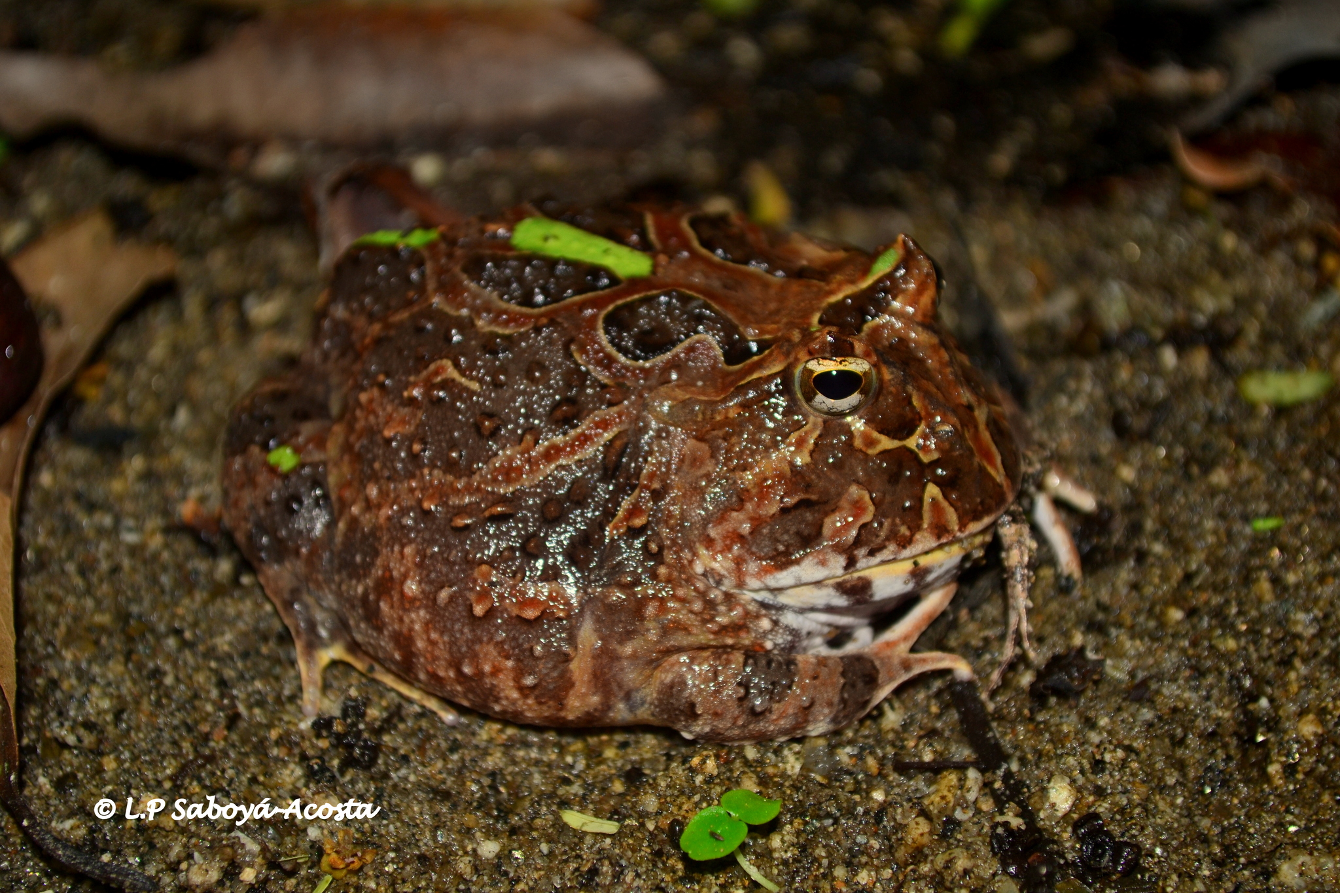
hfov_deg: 24.6
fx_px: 3070
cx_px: 670
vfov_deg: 16.6
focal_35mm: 82
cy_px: 446
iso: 100
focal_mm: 55
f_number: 5.6
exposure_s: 1/60
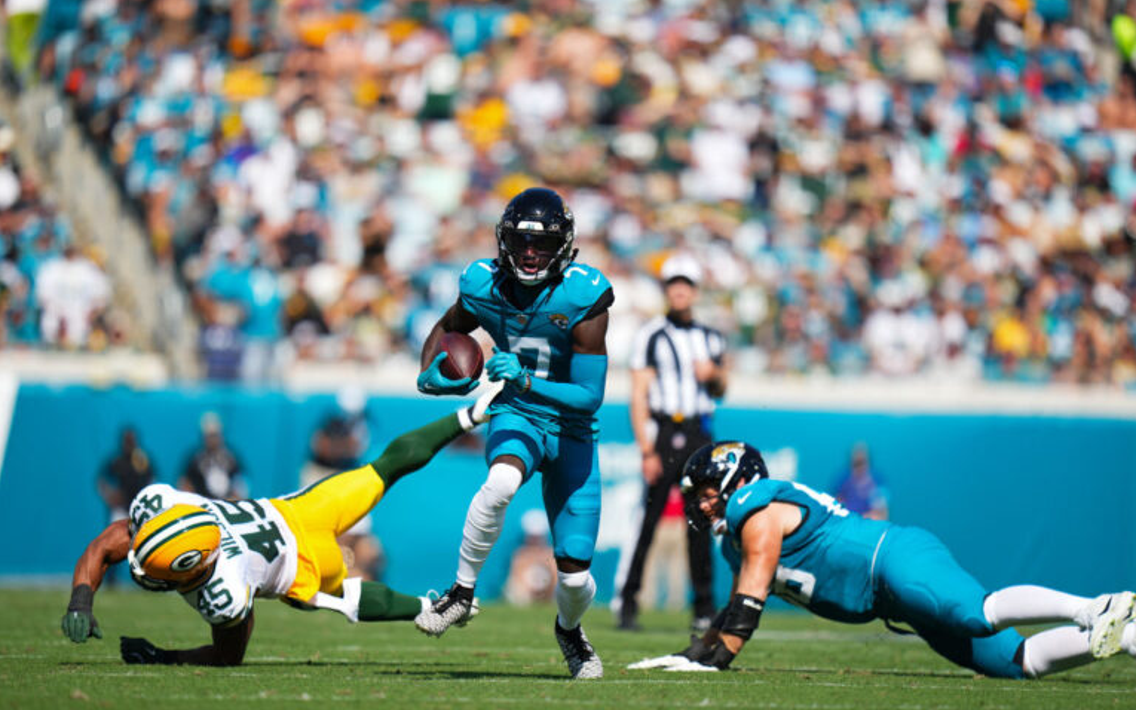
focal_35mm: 409
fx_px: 12662
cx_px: 569
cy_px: 354
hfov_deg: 5.1
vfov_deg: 3.2
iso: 160
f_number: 2.8
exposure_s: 1/2500
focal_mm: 400
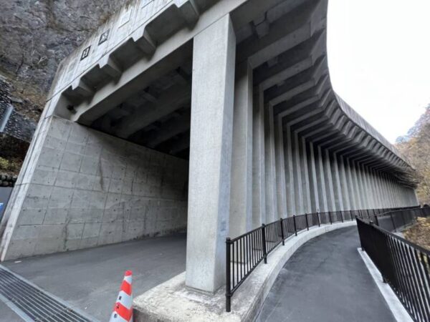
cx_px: 215
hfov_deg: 106.2
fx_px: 161
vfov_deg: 89.9
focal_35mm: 13
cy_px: 161
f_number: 1.8
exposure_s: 1/99
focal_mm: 1.57
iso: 160
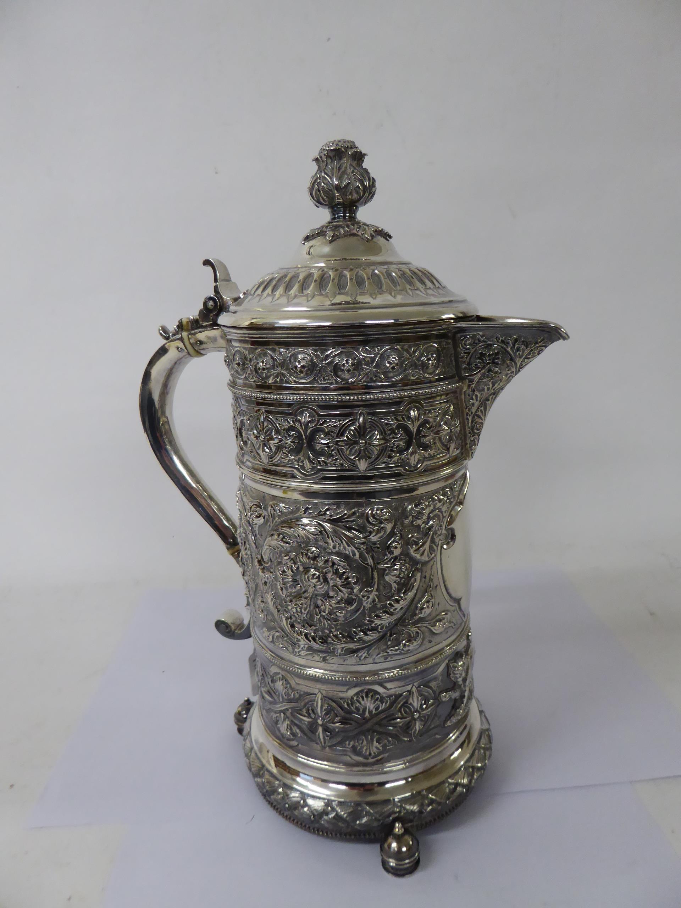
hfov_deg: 54.9
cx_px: 340
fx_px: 656
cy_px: 454
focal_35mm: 25
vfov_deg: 69.4
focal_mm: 4.3
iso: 400
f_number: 3.3
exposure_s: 1/25
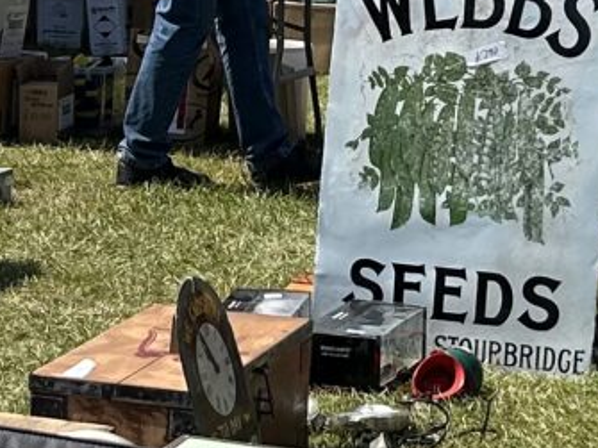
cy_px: 171
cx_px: 195
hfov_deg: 12.4
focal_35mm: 159
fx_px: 2746
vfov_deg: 9.3
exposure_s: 1/3257
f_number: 1.5
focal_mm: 5.7
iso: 50
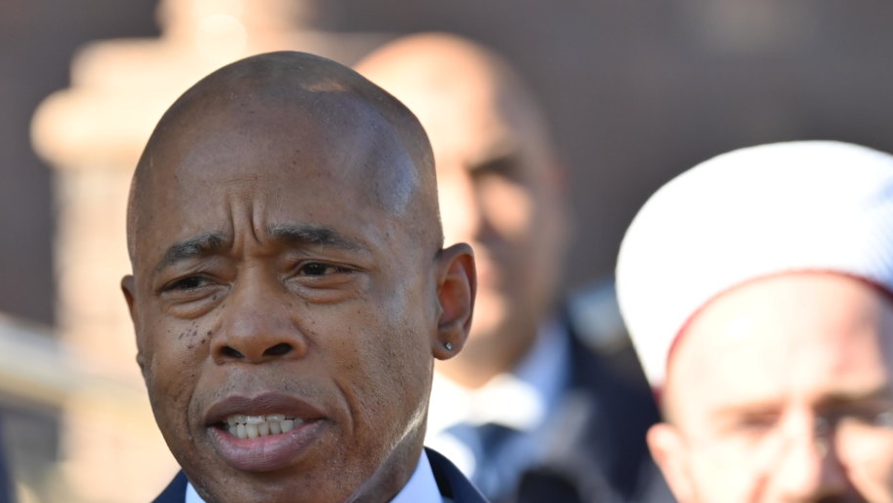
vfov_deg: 3.9
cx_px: 243
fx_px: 7459
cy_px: 579
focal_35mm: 315
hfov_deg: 6.8
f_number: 2.8
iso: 250
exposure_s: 1/1250
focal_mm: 135
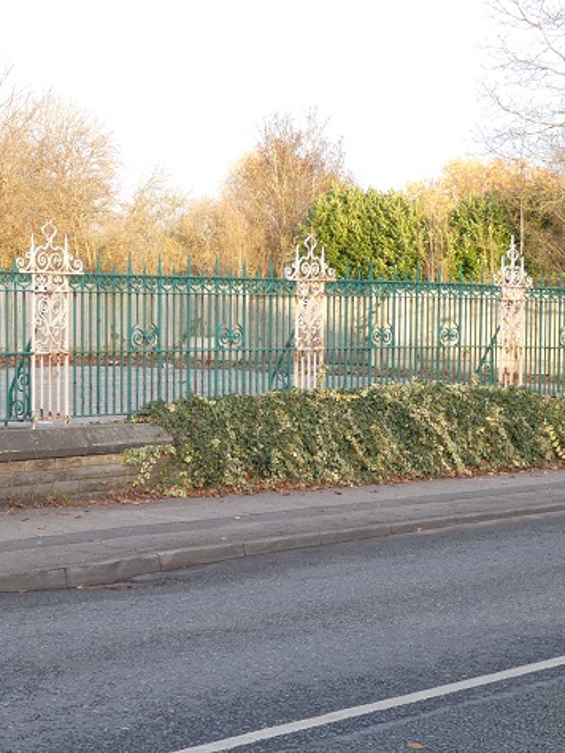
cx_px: 175
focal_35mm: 89
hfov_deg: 16.5
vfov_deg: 22.0
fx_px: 1938
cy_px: 374
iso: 160
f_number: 4.2
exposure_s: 1/80
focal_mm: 11.9
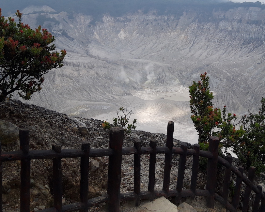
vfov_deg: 36.8
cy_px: 64
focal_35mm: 40
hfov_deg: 45.4
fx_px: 314
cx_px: 166
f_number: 1.7
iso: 40
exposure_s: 1/961
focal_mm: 3.93
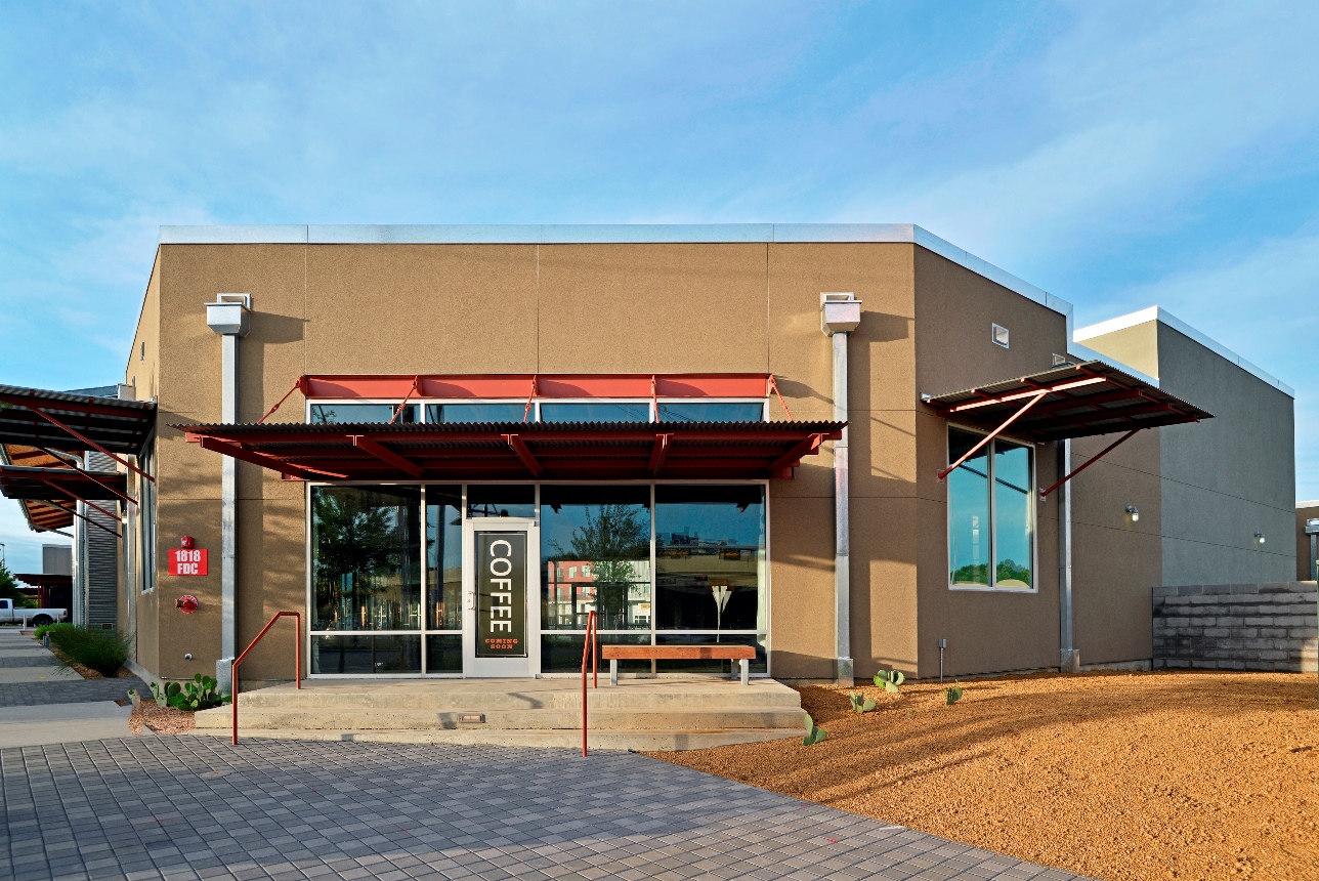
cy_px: 440
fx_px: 660
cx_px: 660
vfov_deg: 67.4
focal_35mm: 18
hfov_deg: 90.0
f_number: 5
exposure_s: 1/100
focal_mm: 18
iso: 100
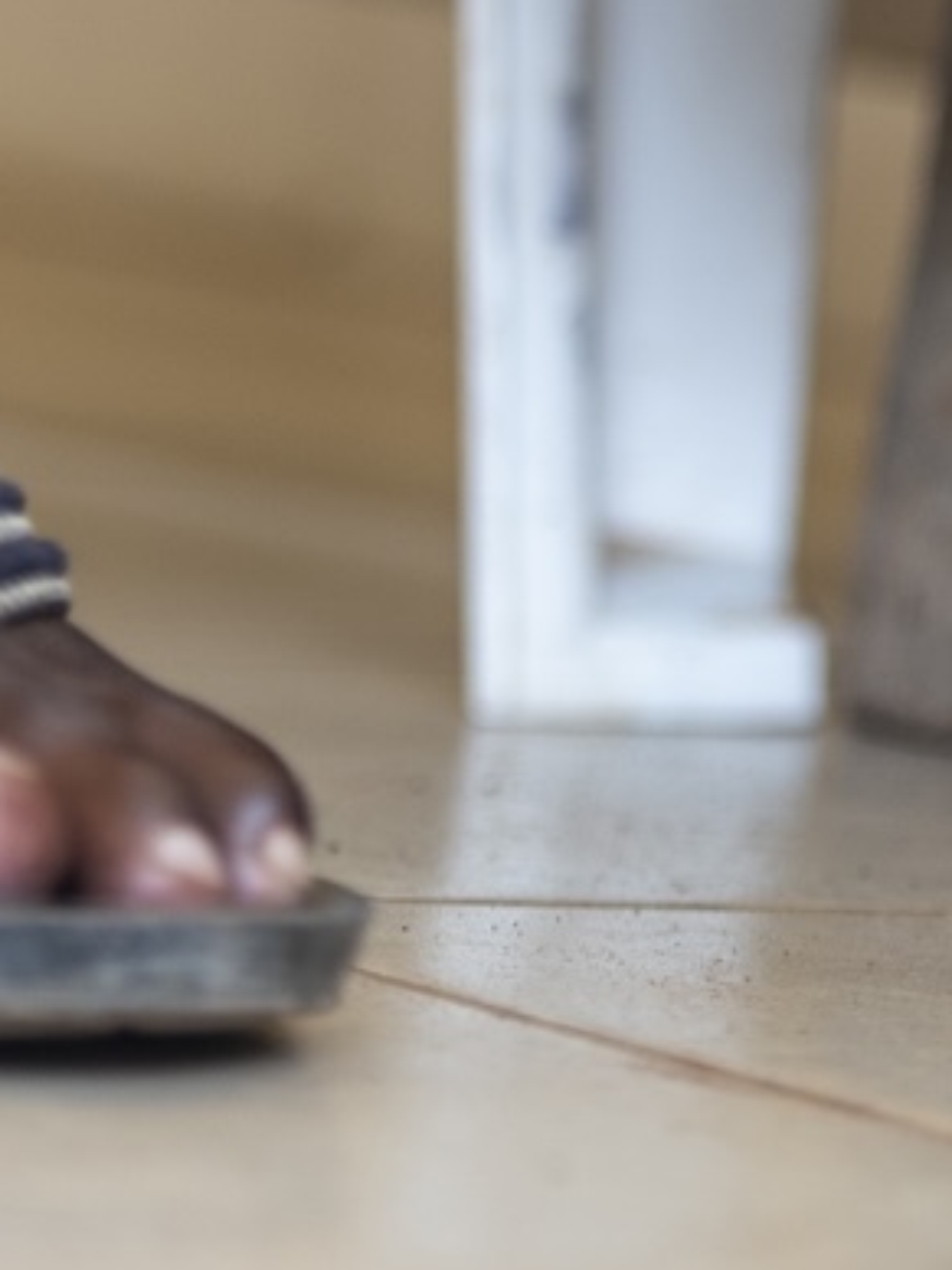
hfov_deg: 2.8
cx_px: 1433
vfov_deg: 3.8
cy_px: -160
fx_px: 19215
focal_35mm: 524
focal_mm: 110
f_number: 2.8
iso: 400
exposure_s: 1/200
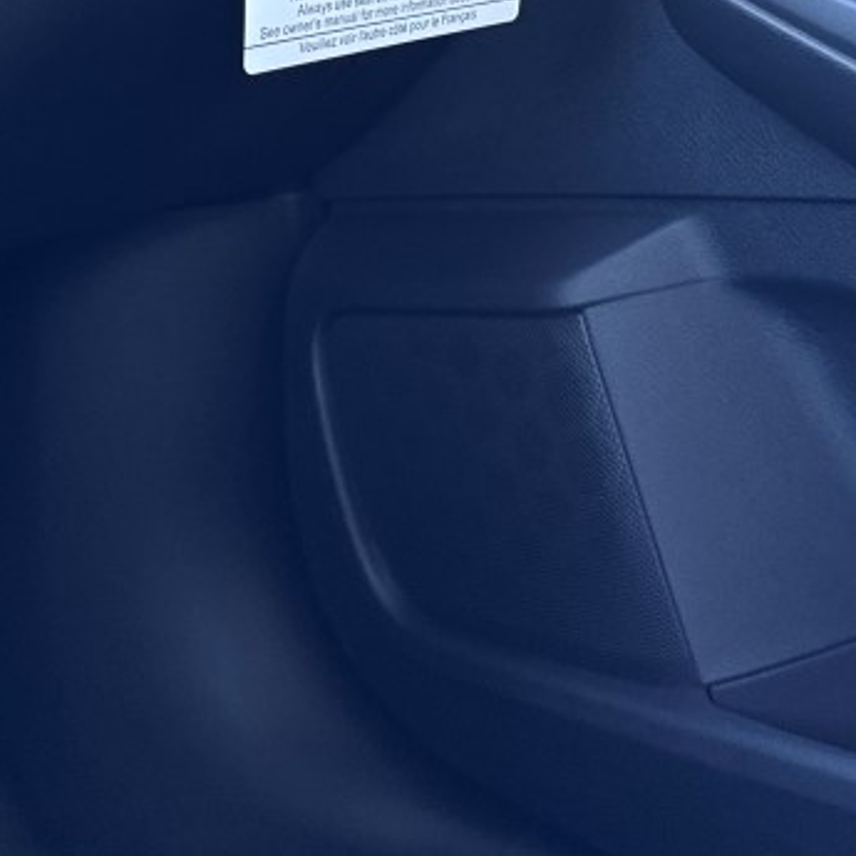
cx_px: 501
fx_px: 1763
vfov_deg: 25.7
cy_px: -35
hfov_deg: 27.3
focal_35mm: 63
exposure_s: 1/88
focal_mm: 6.86
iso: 250
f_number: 1.78
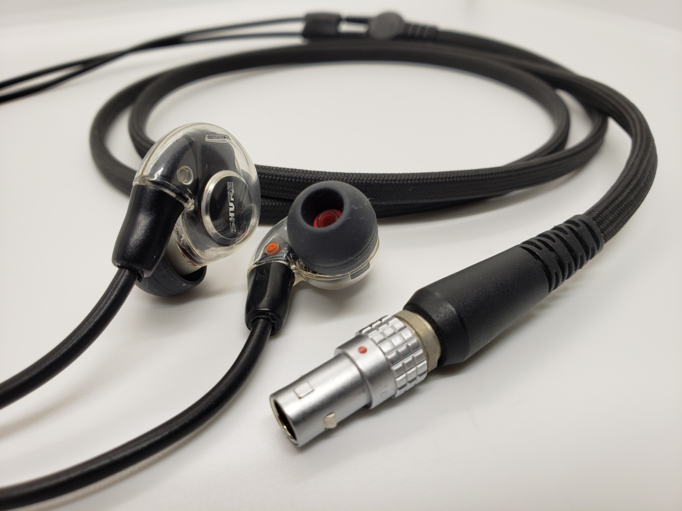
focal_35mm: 26
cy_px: 256
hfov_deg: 67.3
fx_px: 512
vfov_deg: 53.1
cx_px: 341
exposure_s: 1/50
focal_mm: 4.3
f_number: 2.4
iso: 64
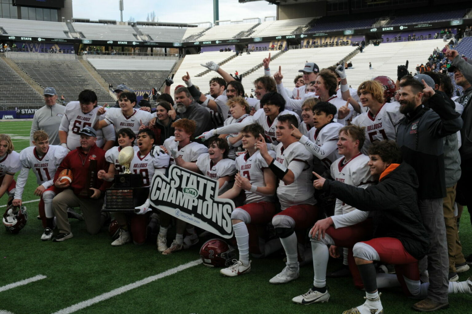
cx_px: 236
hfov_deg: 46.5
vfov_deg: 31.8
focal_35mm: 42
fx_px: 550
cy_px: 157
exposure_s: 1/160
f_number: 6.3
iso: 200
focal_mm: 28
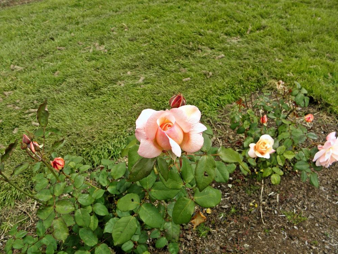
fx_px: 273
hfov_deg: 63.4
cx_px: 169
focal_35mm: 28
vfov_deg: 49.7
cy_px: 127
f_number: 7
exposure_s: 1/100
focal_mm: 5
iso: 100
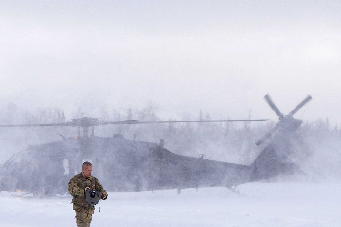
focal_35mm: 177
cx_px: 89
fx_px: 1676
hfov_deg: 11.6
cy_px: 113
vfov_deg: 7.8
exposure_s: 1/1300
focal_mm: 45
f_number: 5.6
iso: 400
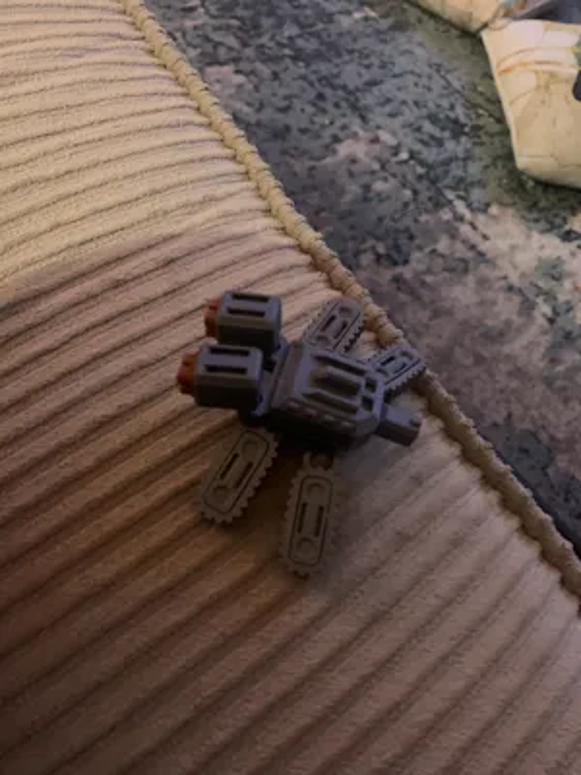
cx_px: 290
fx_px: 582
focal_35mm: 26
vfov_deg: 67.3
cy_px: 388
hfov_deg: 53.1
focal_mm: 4.25
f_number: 1.8
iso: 640
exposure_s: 1/20
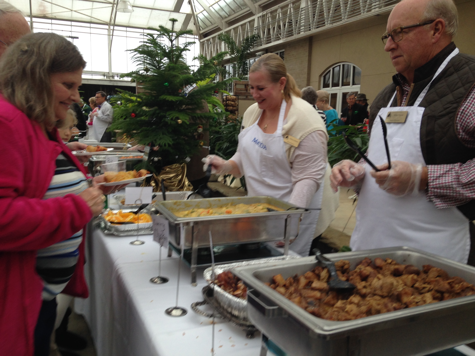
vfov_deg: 42.9
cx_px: 238
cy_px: 178
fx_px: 453
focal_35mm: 33
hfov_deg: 55.4
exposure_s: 1/60
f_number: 2.4
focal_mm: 4.12
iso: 50
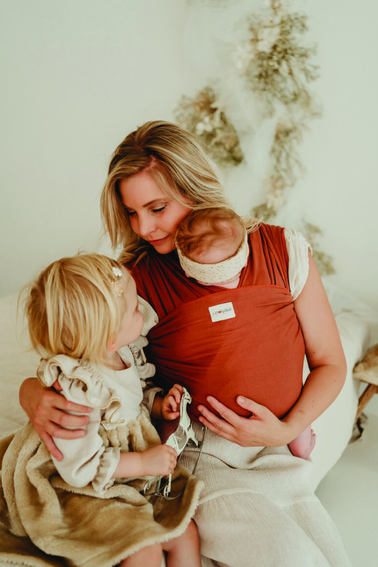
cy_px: 284
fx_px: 551
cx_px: 189
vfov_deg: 54.4
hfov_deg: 37.9
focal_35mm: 35
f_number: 2.8
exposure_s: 1/250
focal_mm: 35
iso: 320
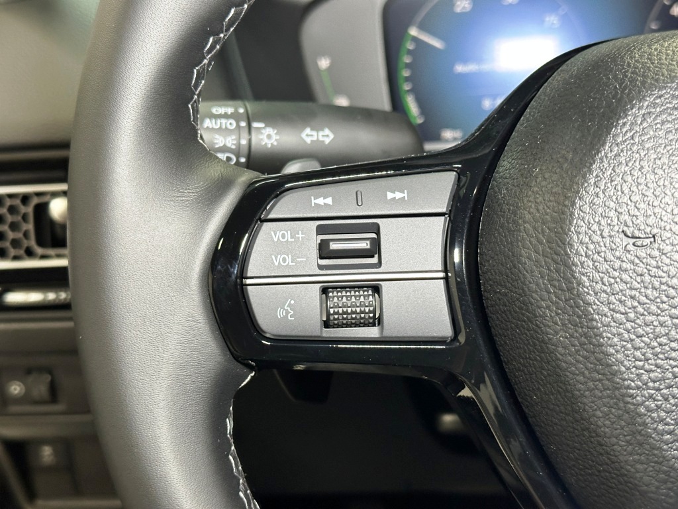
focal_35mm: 48
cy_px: 254
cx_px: 339
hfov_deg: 39.7
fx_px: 940
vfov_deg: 30.3
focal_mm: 6.86
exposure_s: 1/40
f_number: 1.78
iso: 400
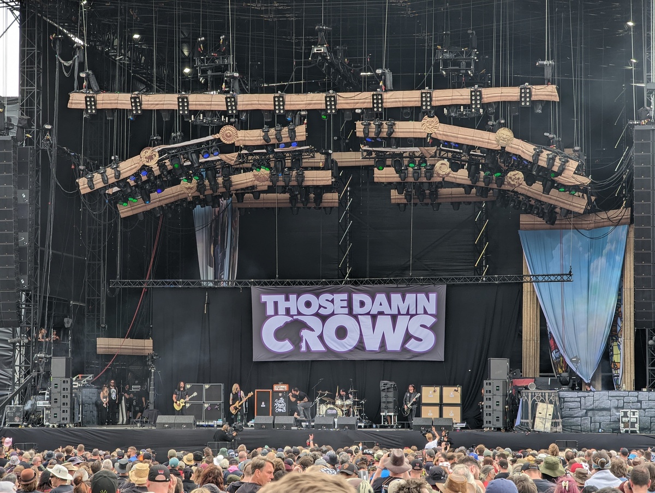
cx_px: 328
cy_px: 246
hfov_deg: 18.9
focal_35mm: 104
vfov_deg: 14.3
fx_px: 1971
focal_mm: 19
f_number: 3.5
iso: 34
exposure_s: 1/133
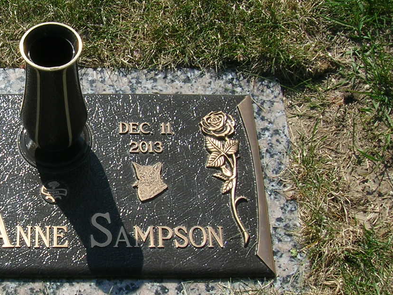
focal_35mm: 66
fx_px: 749
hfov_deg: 28.3
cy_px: 153
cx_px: 45
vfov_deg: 22.3
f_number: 4.9
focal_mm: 5.7
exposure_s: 1/474
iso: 50
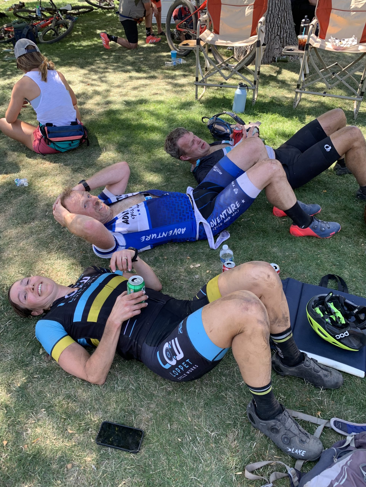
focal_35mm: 26
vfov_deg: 67.3
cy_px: 244
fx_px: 367
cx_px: 183
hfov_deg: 53.1
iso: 25
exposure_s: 1/135
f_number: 1.8
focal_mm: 4.25
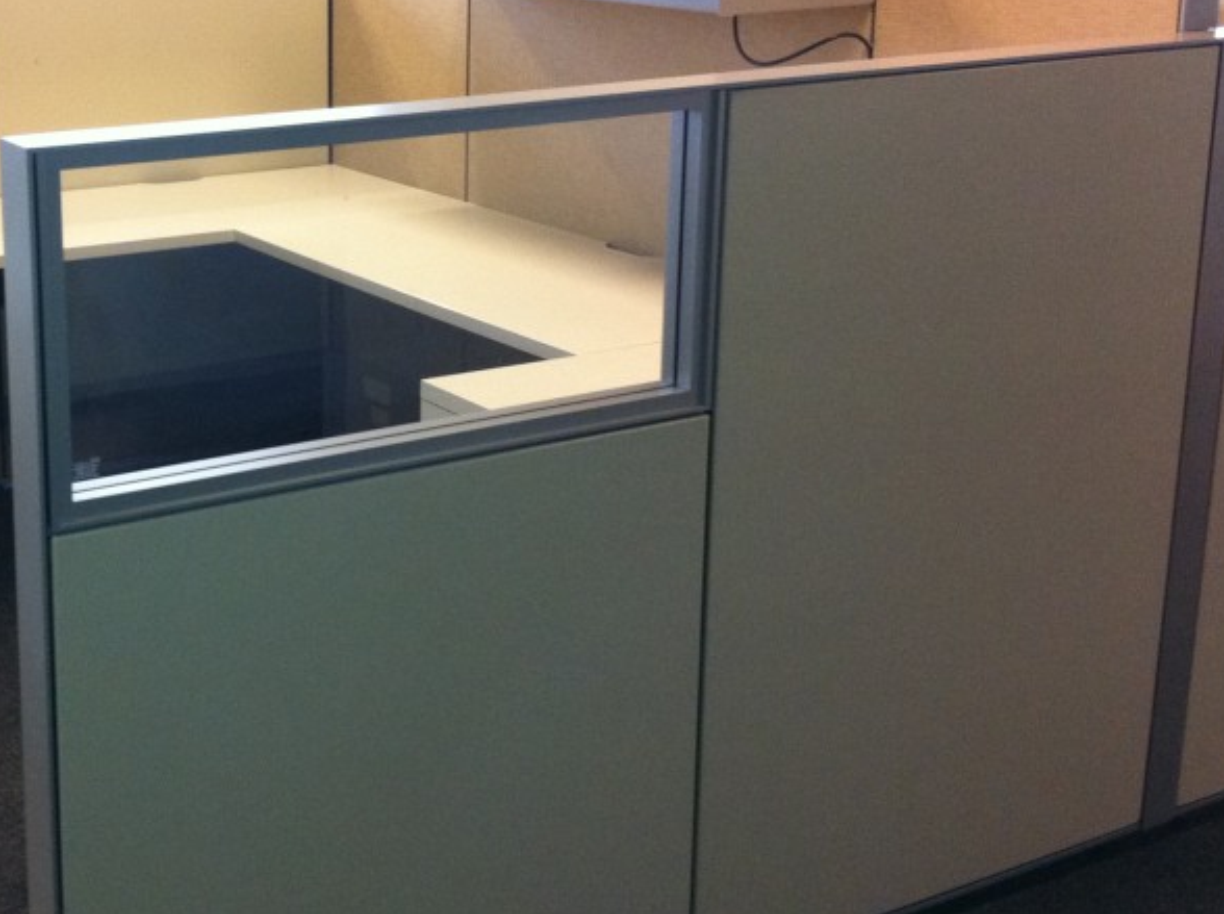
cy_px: 320
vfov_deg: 23.9
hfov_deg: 31.1
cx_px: 287
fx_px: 2153
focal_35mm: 61
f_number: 2.8
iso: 200
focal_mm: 3.85
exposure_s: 1/15
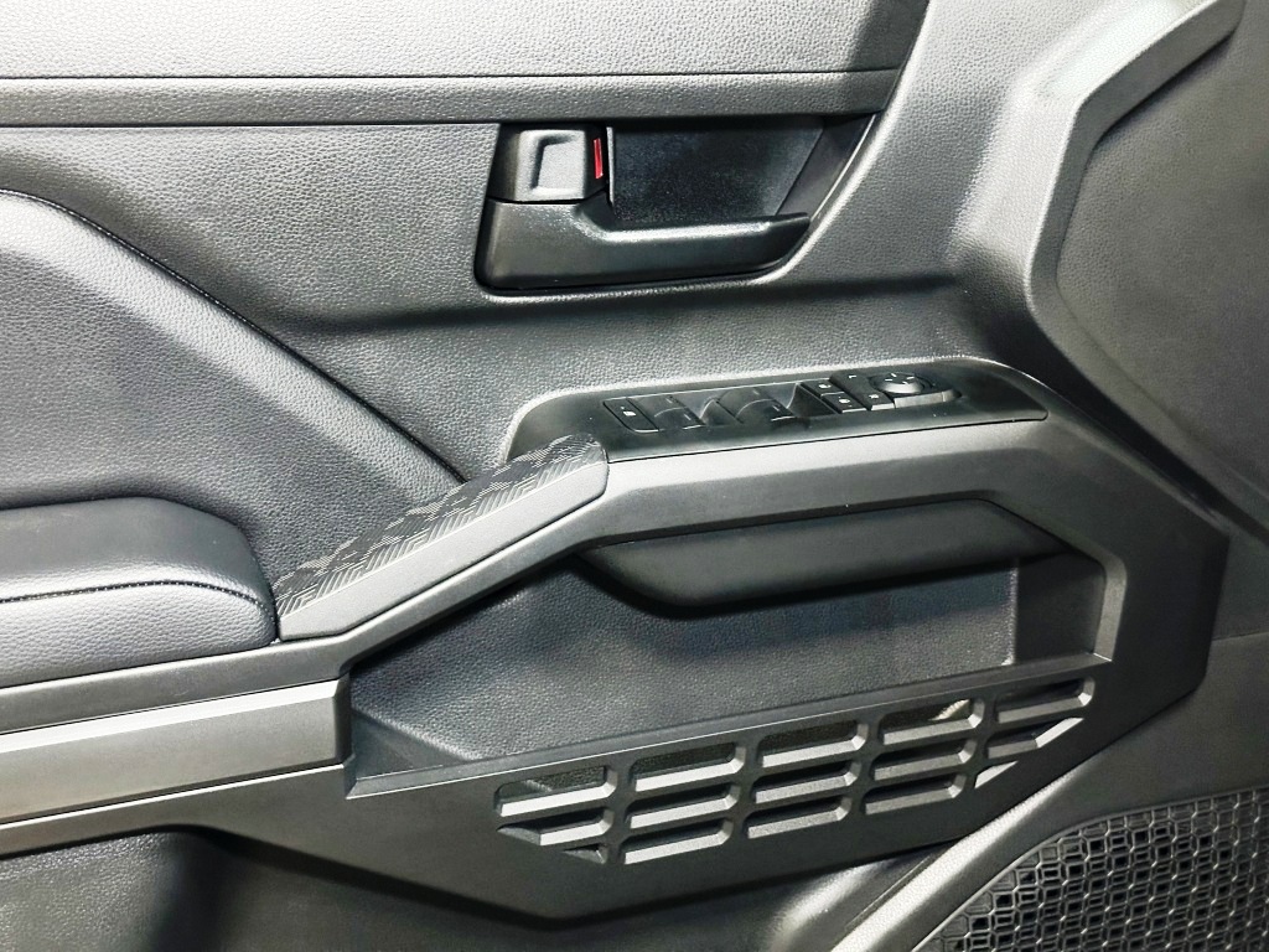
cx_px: 634
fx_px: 1760
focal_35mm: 48
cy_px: 476
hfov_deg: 39.7
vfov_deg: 30.3
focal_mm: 6.86
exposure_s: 1/30
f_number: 1.78
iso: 640
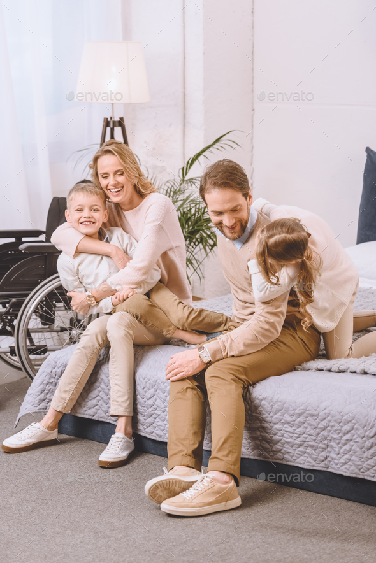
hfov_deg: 14.0
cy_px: 282
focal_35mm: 98
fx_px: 1534
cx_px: 188
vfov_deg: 20.8
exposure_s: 1/160
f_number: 3.5
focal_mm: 98
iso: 400
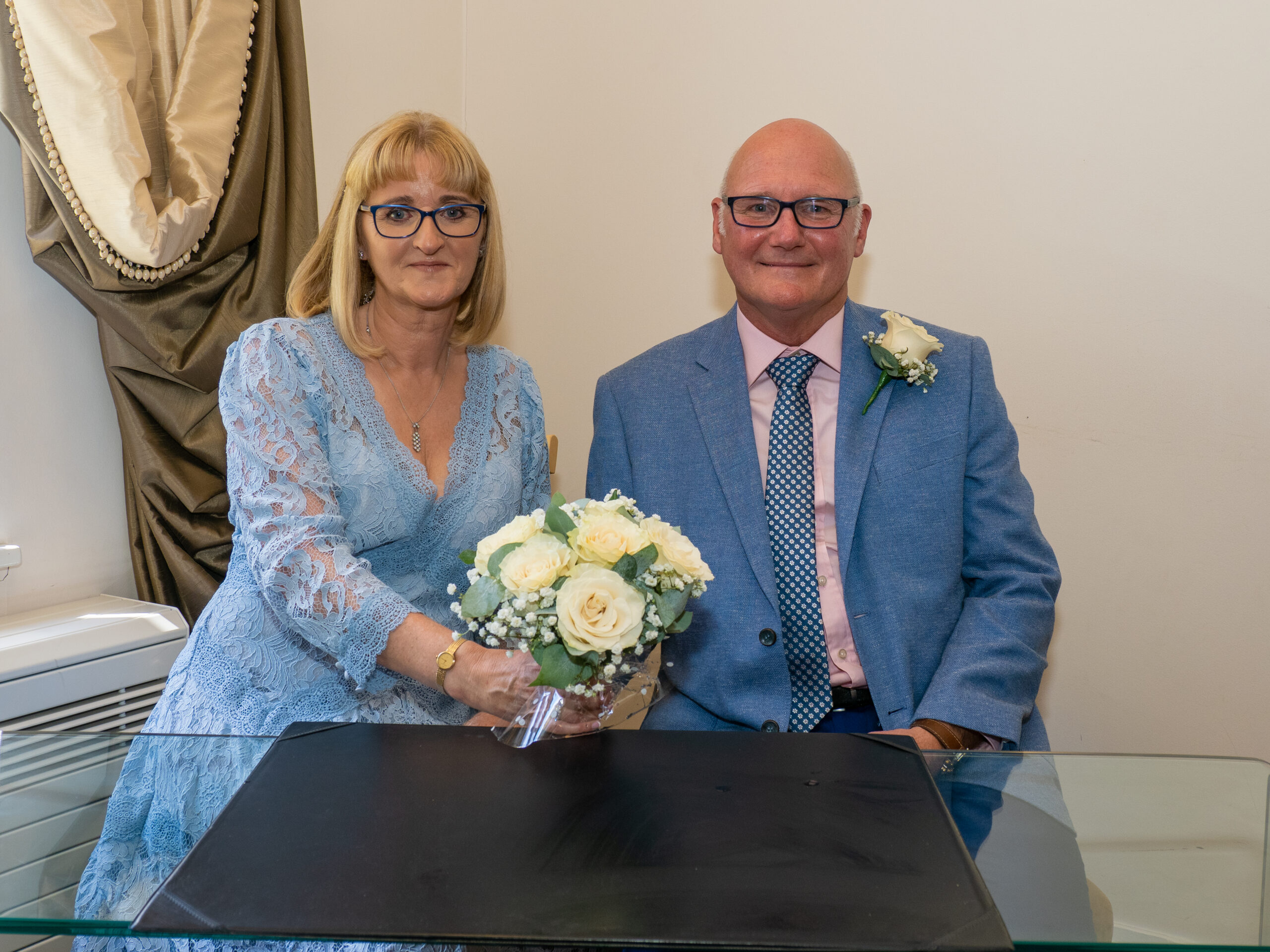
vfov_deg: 41.8
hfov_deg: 54.0
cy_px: 476
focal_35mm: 34
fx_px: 1247
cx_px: 635
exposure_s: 1/60
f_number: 4.5
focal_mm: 17
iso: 200
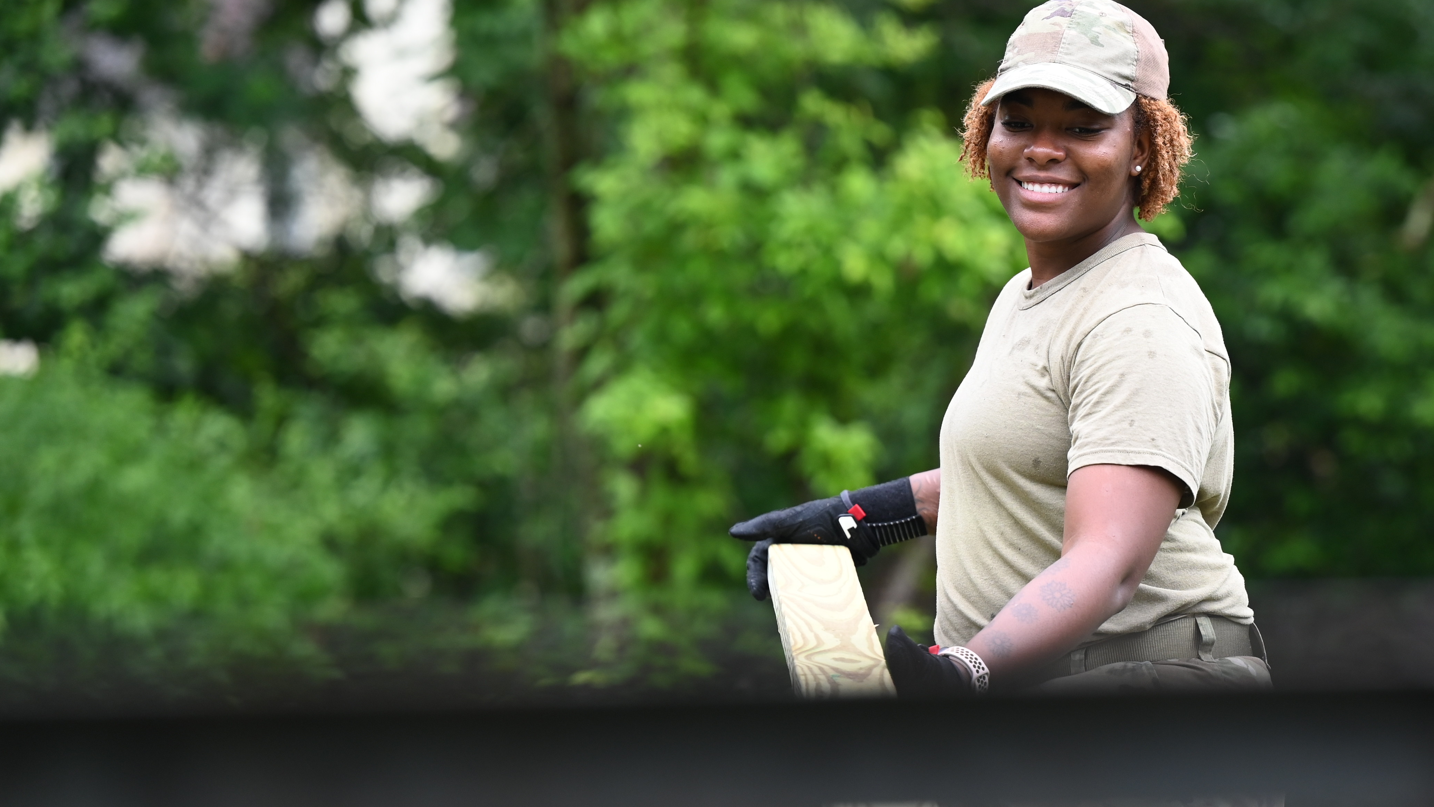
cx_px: 997
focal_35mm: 183
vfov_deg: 6.6
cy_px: 566
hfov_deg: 11.7
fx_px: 6958
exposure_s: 1/640
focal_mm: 120
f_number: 3.2
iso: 500
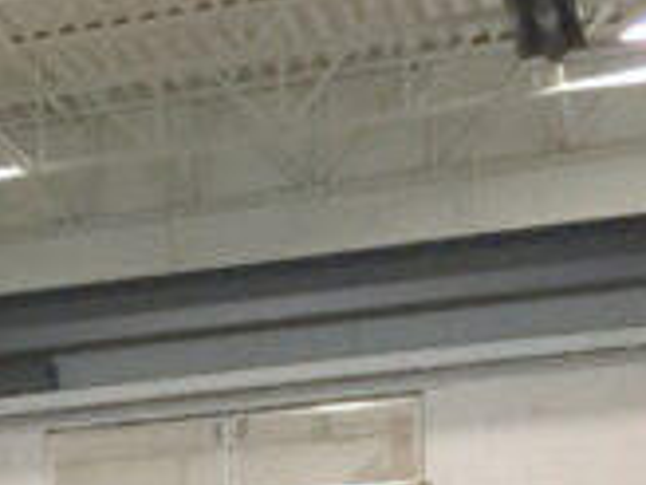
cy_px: 1128
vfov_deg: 7.7
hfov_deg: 8.8
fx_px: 3378
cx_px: -1359
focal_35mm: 181
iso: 40
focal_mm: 4.15
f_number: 2.2
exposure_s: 1/30
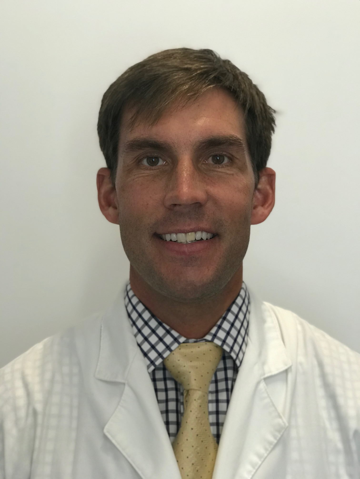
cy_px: 240
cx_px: 180
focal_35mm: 57
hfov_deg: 25.7
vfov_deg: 33.8
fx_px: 790
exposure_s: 1/60
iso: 50
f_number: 2.8
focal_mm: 6.6
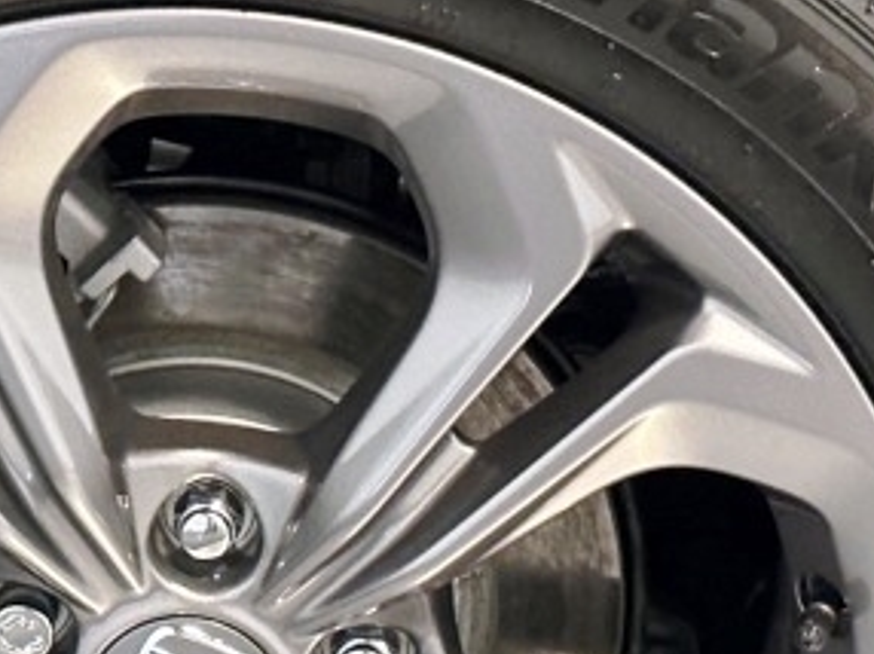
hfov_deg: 11.4
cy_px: 675
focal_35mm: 172
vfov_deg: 8.6
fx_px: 4339
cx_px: 138
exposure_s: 1/30
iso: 640
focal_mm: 6.86
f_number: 1.78
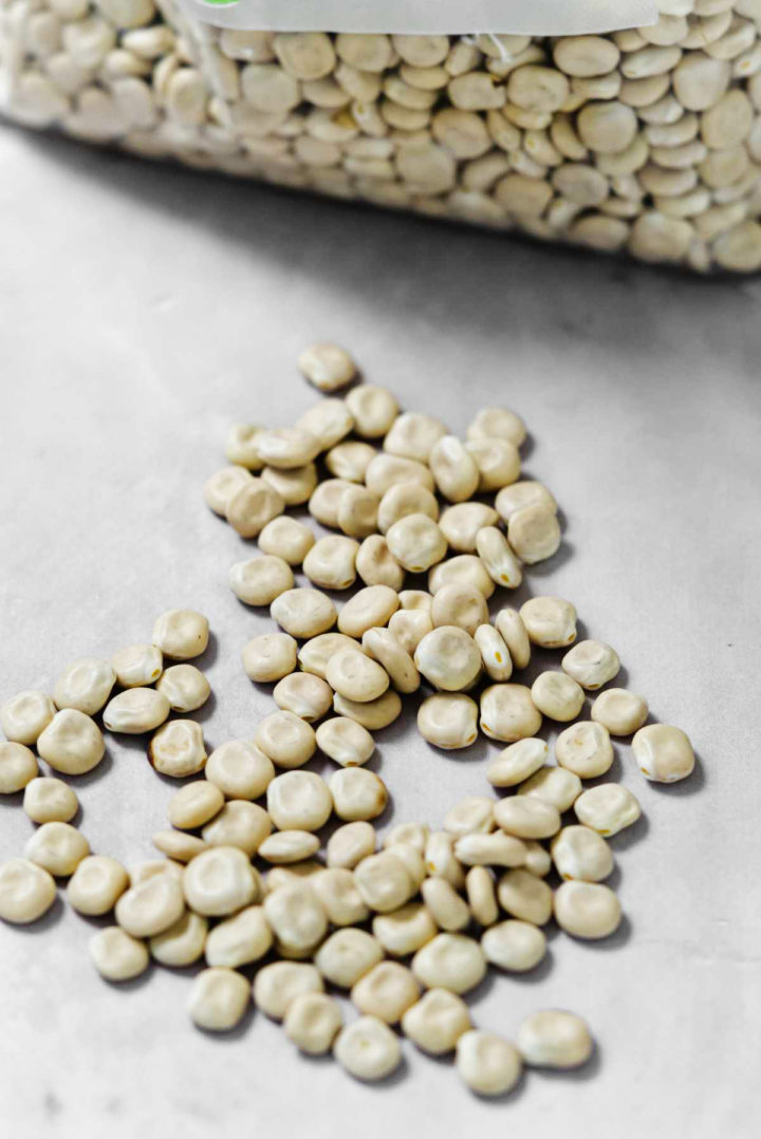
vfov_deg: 15.2
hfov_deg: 10.2
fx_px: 4275
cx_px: 380
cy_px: 570
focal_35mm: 135
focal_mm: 90
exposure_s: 1/100
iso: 640
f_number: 3.5
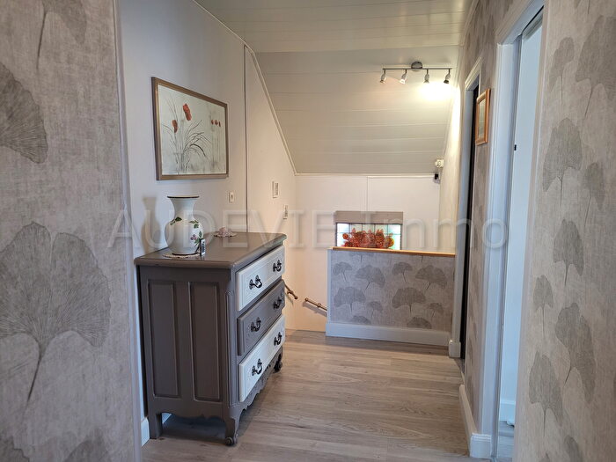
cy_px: 231
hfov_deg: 67.3
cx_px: 308
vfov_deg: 53.1
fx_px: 463
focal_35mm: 26
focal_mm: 5.4
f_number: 1.8
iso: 250
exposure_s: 1/50
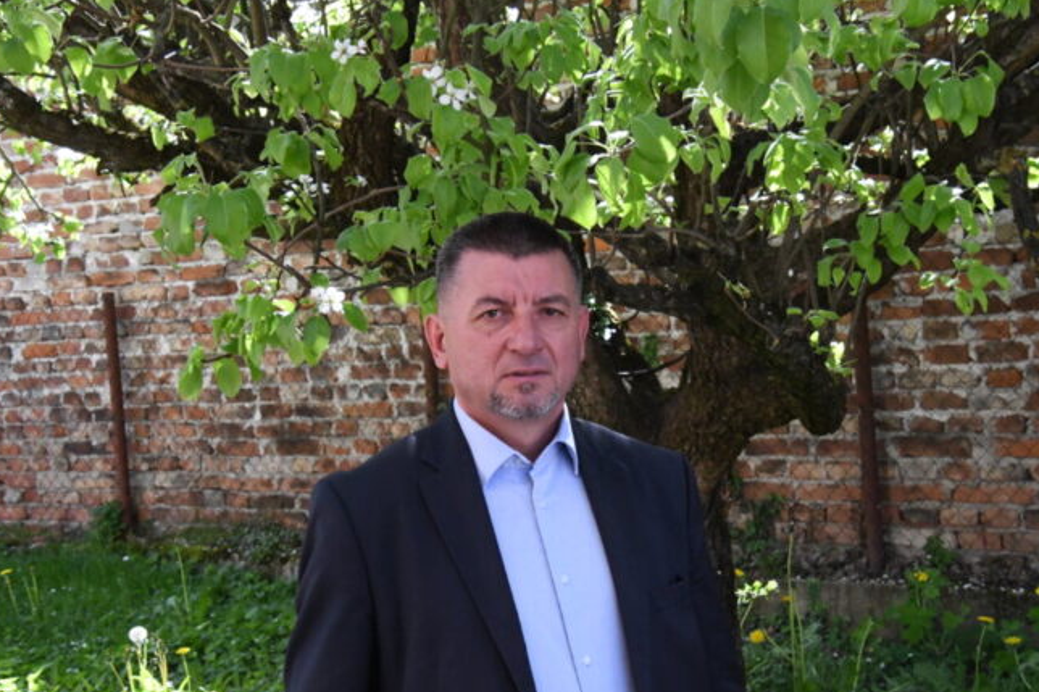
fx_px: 1962
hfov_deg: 29.7
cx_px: 523
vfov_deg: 20.0
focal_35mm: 68
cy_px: 342
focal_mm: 38
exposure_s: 1/640
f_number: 13
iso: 5000
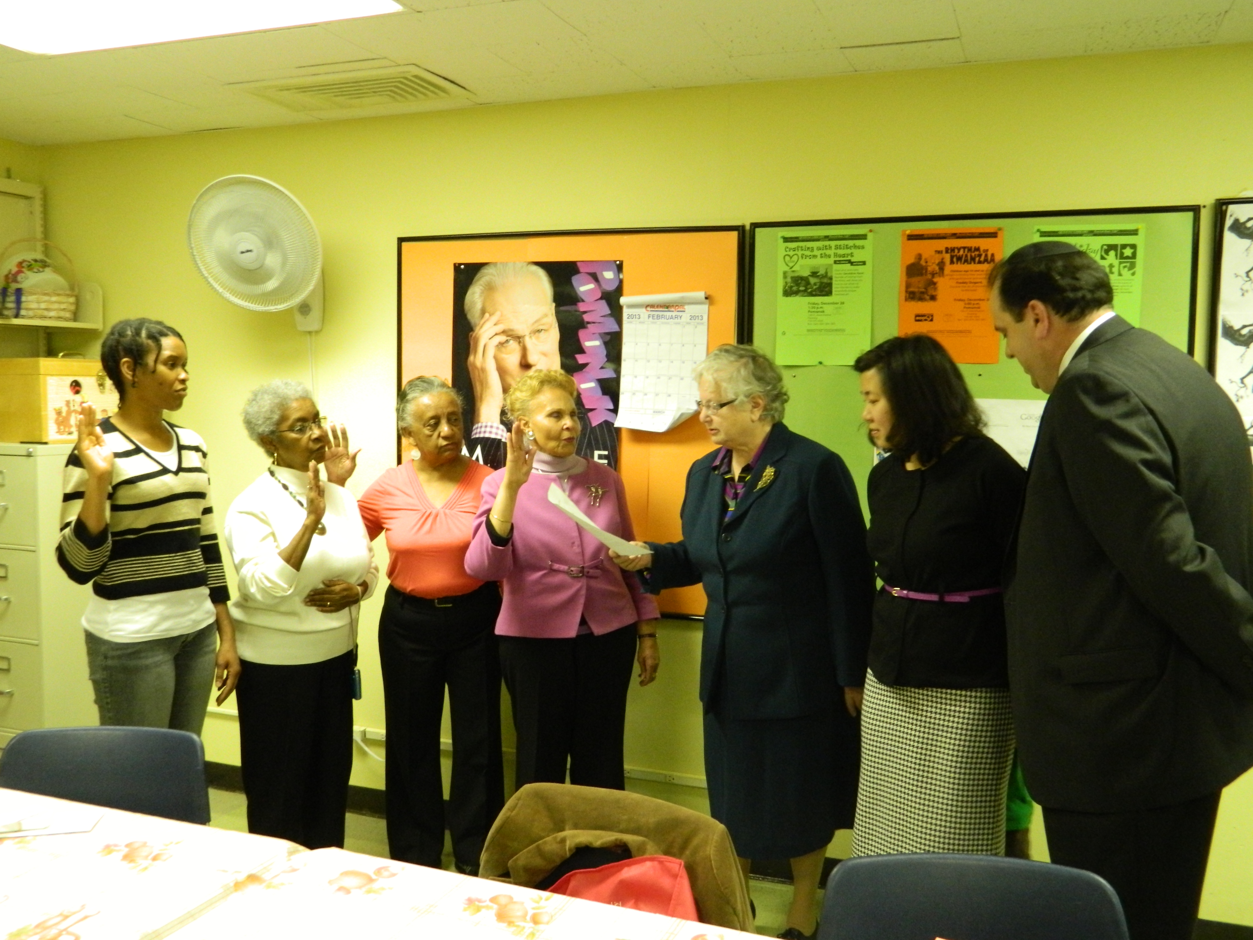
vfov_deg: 45.4
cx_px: 626
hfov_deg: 58.4
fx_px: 1122
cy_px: 470
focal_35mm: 31
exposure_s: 1/15
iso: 400
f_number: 3.2
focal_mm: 5.6
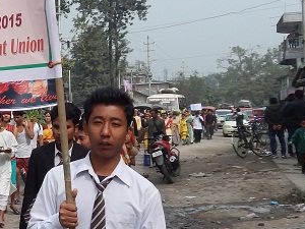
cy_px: 104
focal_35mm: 68
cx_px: -75
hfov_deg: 25.2
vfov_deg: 21.6
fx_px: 599
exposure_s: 1/400
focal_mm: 4
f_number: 6
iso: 125
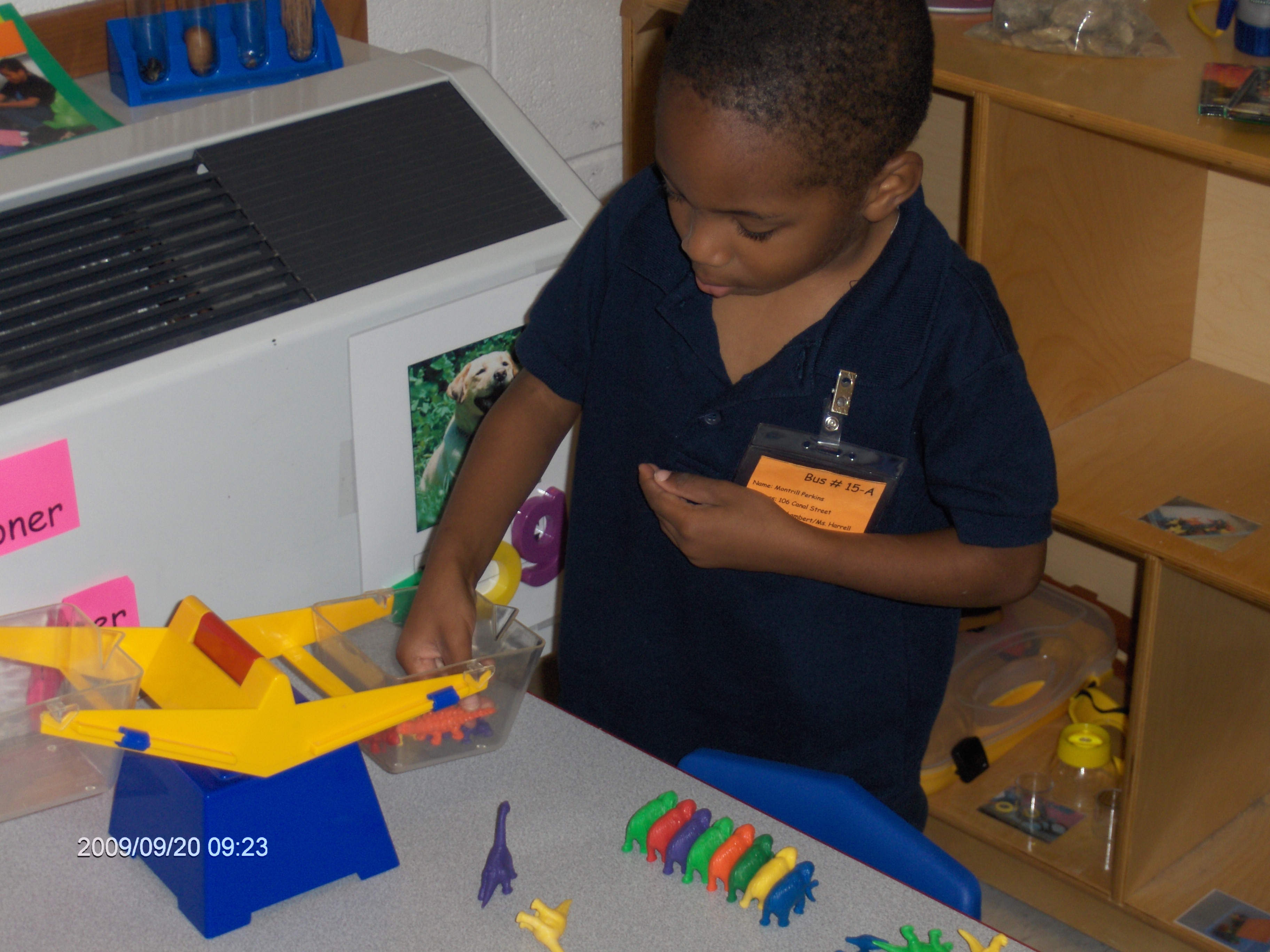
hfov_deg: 27.8
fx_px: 2568
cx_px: 635
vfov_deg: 21.0
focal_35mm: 70
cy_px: 476
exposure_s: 1/80
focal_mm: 15.1
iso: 100
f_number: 3.8
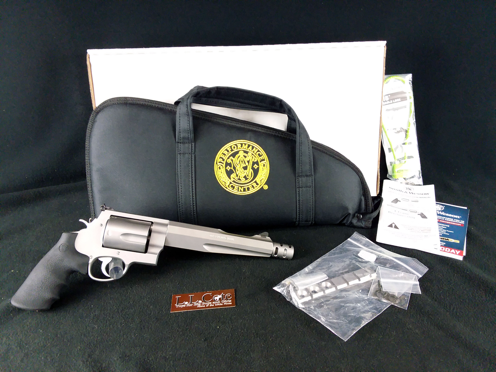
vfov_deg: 51.4
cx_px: 248
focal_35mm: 27
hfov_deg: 65.3
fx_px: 387
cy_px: 186
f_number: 1.9
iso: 160
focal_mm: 2.91
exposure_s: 1/30
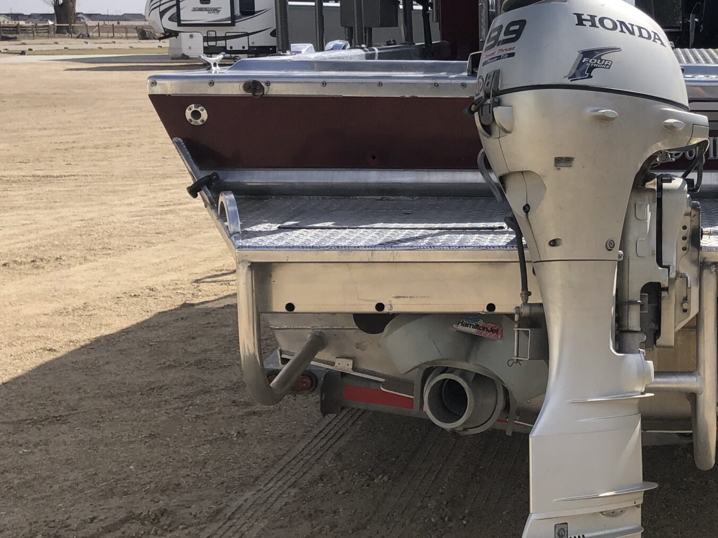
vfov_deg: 27.3
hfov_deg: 34.2
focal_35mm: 53
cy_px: 168
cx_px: 646
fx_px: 1099
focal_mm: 3.99
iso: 25
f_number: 1.8
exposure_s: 1/2558
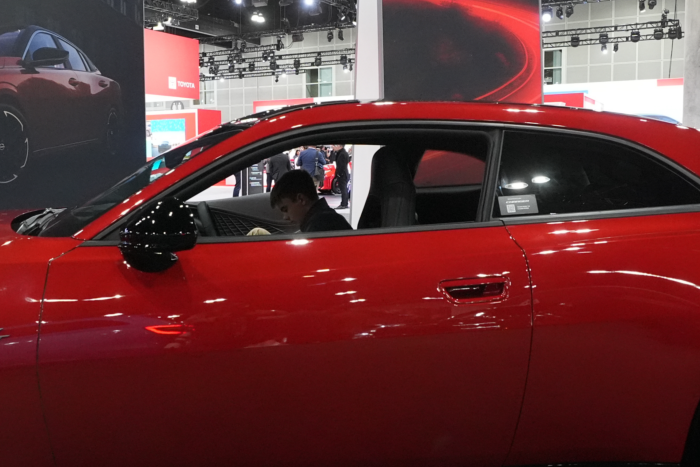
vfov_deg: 34.2
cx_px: 279
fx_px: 758
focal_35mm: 39
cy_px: 207
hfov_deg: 49.2
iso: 5000
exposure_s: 1/160
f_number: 5
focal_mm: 17
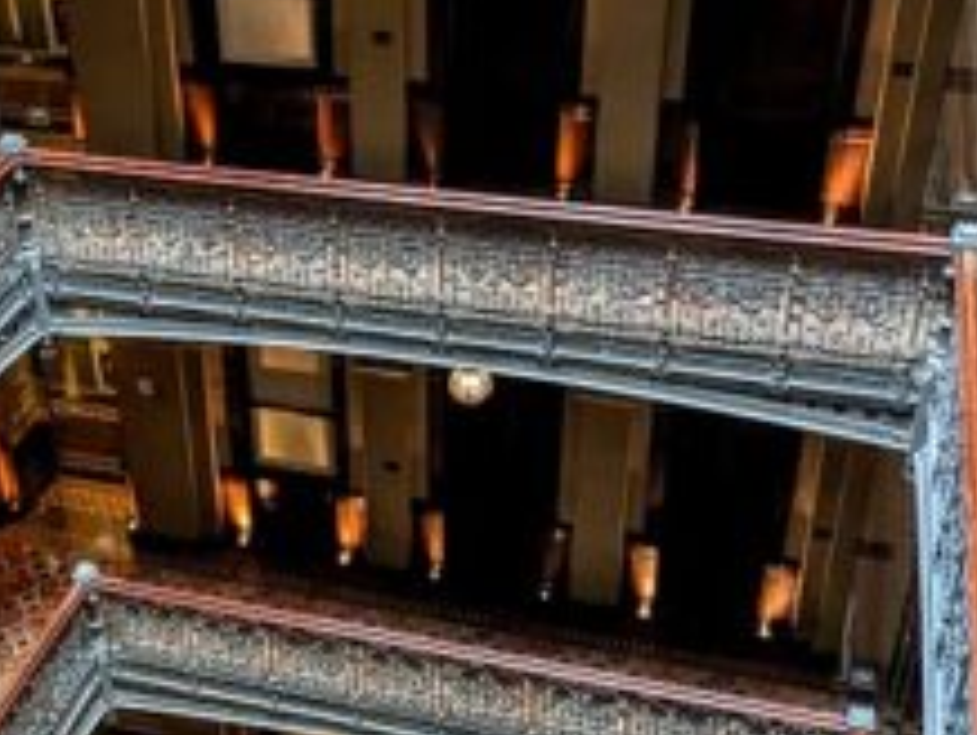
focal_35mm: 51
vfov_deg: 28.6
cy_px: 379
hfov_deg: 36.8
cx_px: 287
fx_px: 1441
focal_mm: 2.35
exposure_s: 1/24
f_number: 2.2
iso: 372
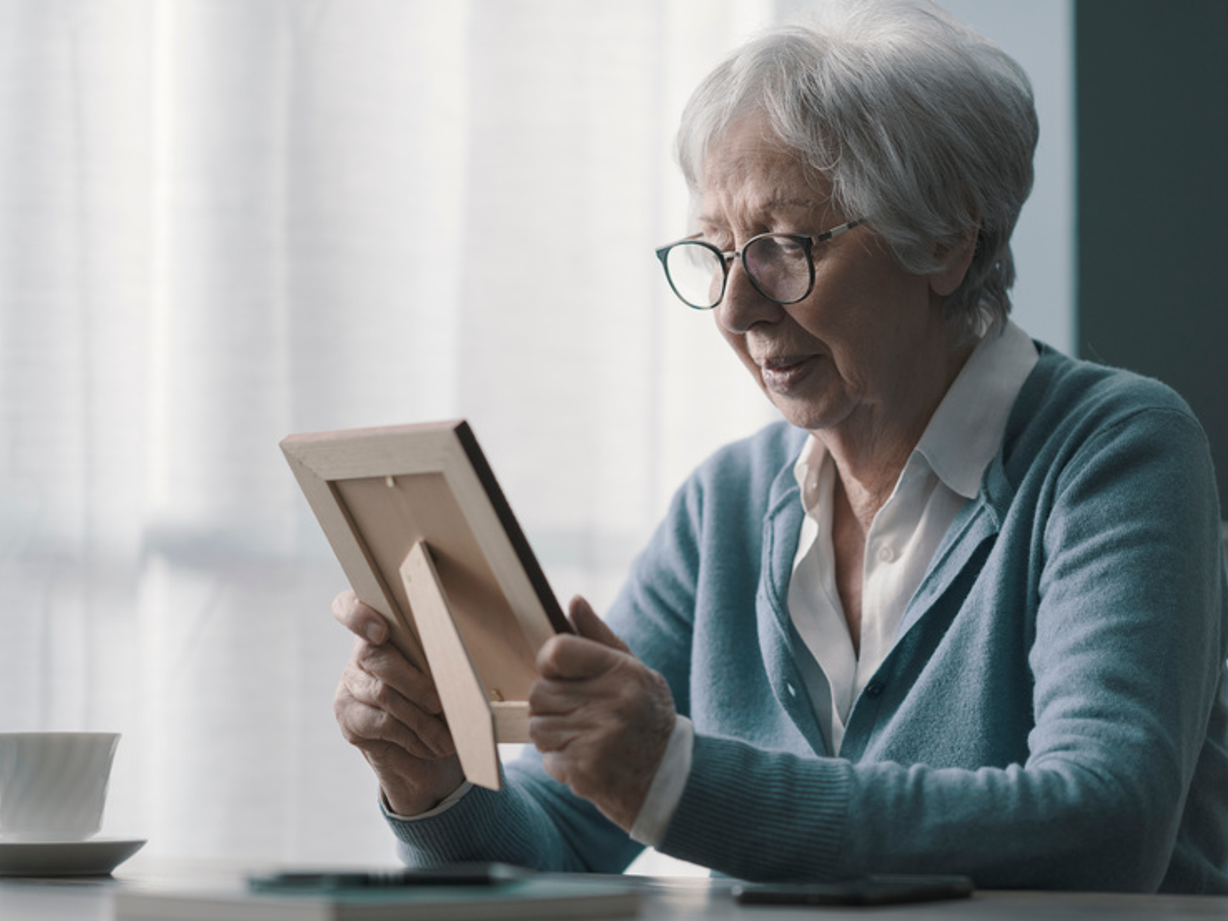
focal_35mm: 93
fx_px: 3300
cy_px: 459
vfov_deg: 15.9
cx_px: 614
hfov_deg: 21.1
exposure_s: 1/200
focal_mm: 85
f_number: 2.5
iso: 250
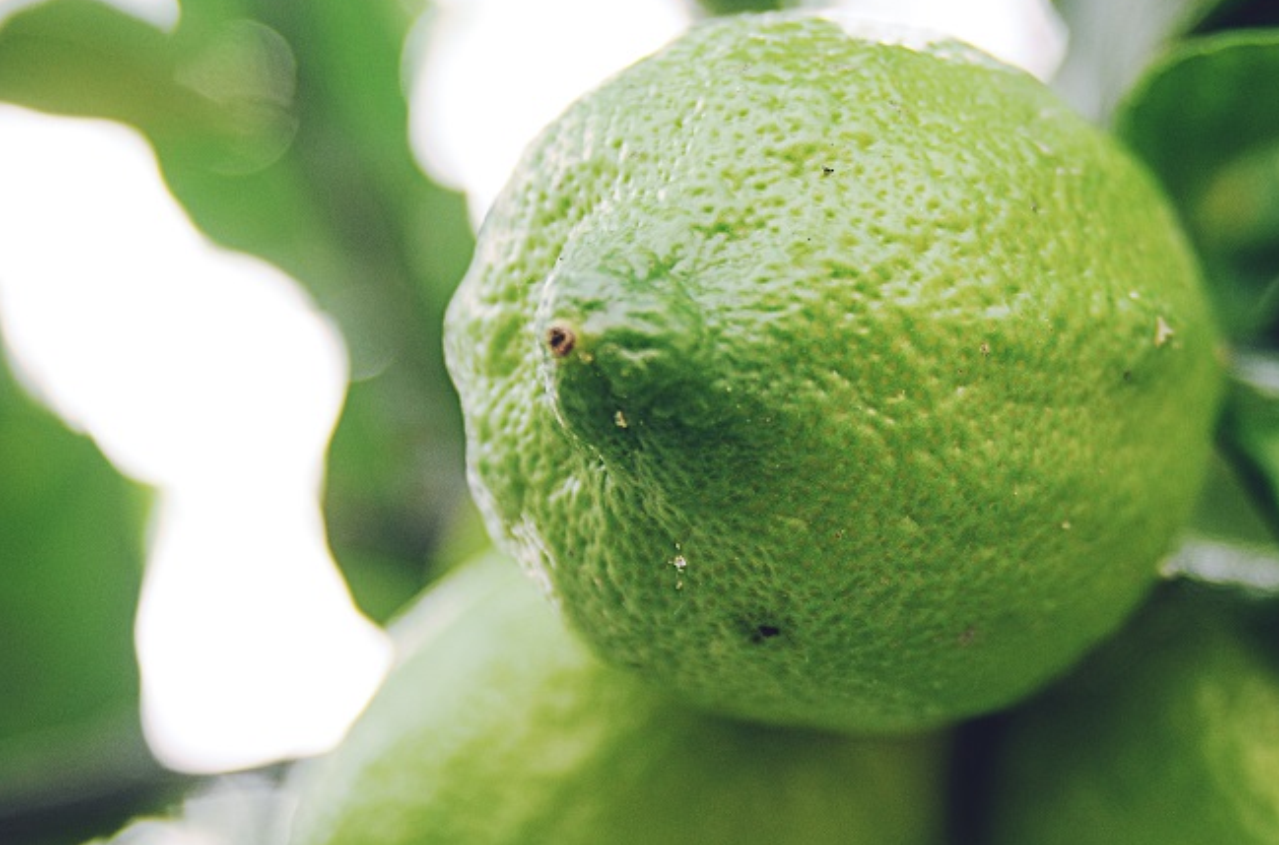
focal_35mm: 111
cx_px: 958
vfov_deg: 12.2
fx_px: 3933
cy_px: 658
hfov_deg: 18.4
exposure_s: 1/320
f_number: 2.8
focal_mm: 40
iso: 160
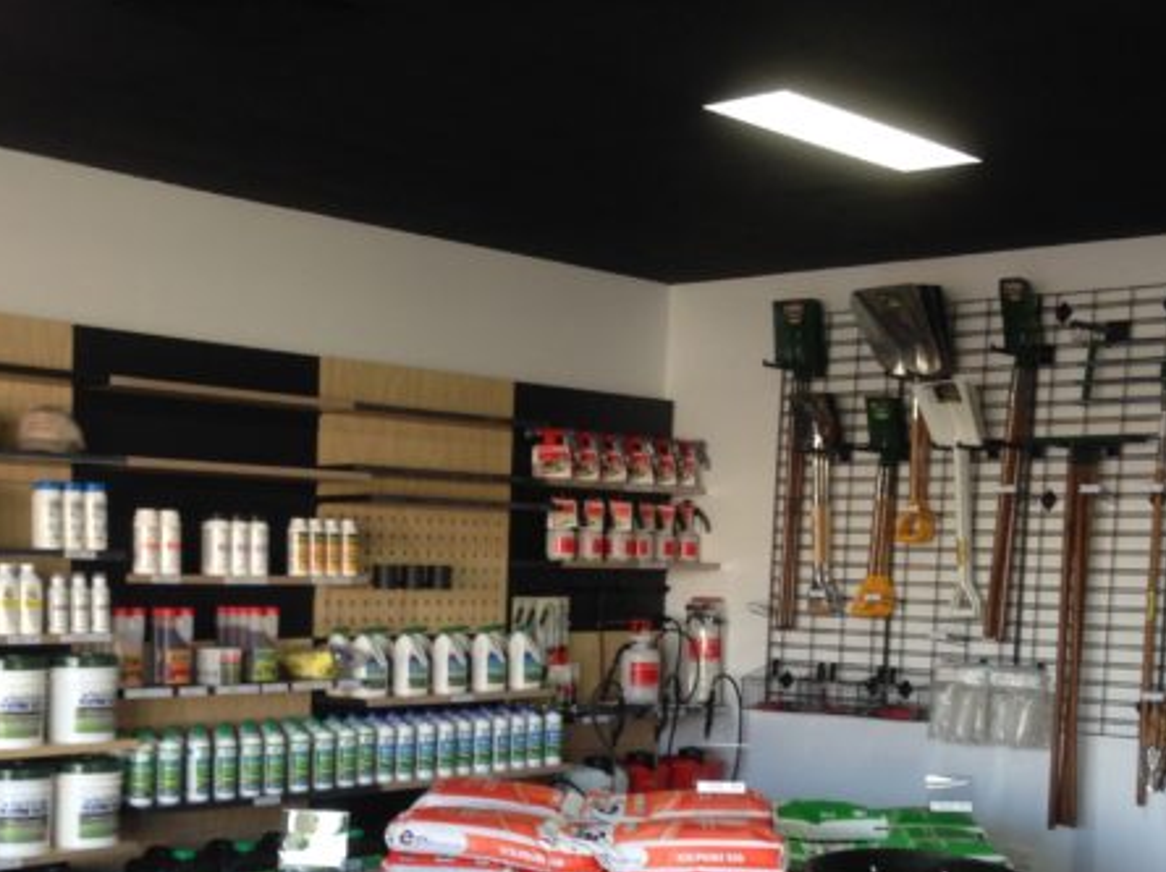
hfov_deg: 33.4
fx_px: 1918
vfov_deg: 25.0
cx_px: 364
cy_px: 746
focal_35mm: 57
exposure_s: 1/20
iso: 50
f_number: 2.4
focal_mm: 4.12
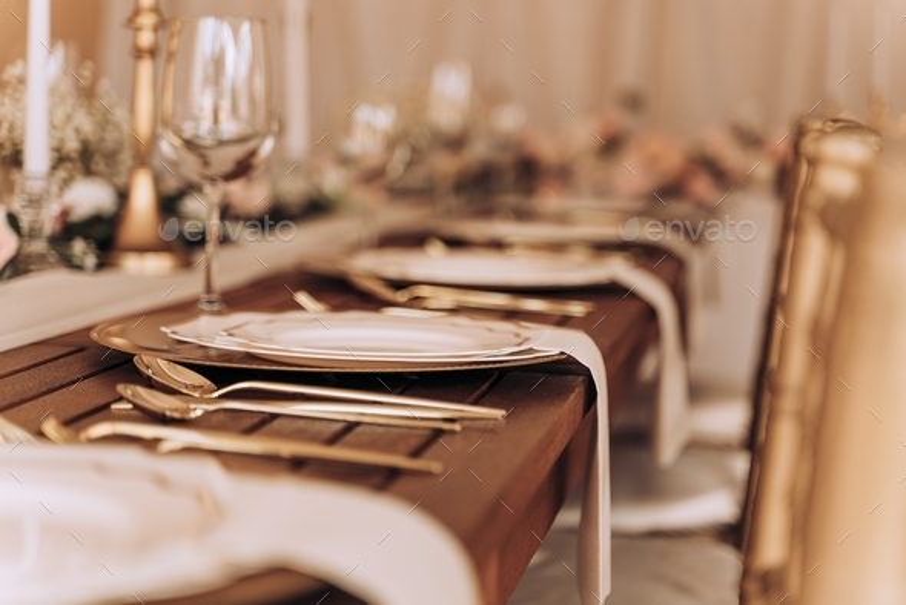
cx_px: 453
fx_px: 1888
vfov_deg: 18.2
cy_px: 302
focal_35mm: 75
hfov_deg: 27.0
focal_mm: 75
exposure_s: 1/100
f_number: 2.8
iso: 100
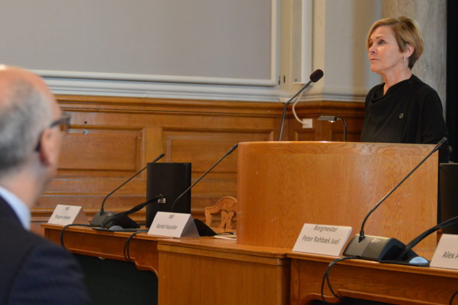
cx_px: 229
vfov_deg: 13.0
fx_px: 1335
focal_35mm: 105
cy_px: 152
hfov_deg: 19.5
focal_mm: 70
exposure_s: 1/50
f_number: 4.5
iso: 3200
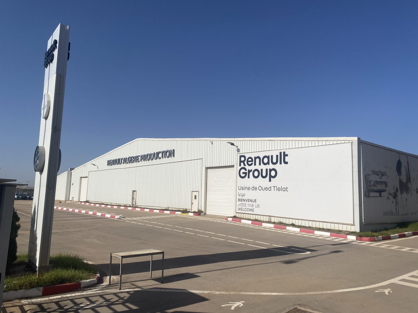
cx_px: 209
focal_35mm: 26
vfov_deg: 53.1
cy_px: 156
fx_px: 314
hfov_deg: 67.3
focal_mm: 4.25
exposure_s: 1/8197
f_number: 1.8
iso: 32
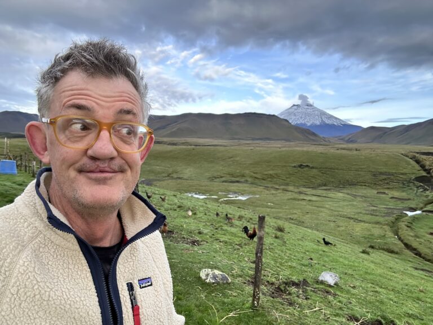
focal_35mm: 23
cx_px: 216
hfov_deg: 73.9
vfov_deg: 58.9
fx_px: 288
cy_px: 162
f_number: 1.9
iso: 50
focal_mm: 2.69
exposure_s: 1/121
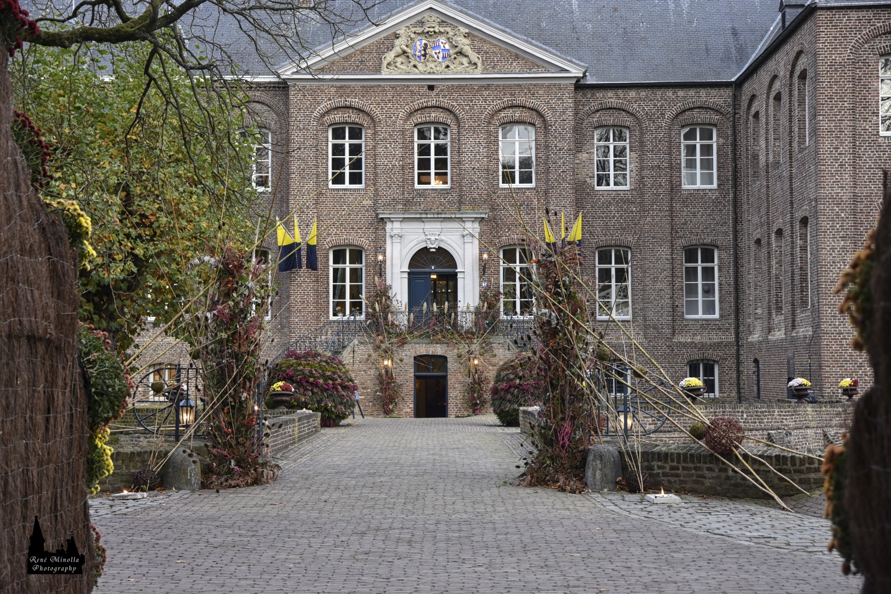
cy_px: 297
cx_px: 446
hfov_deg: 33.4
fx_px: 1485
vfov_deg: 22.6
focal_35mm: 60
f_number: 3.5
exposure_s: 1/50
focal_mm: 40
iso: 200
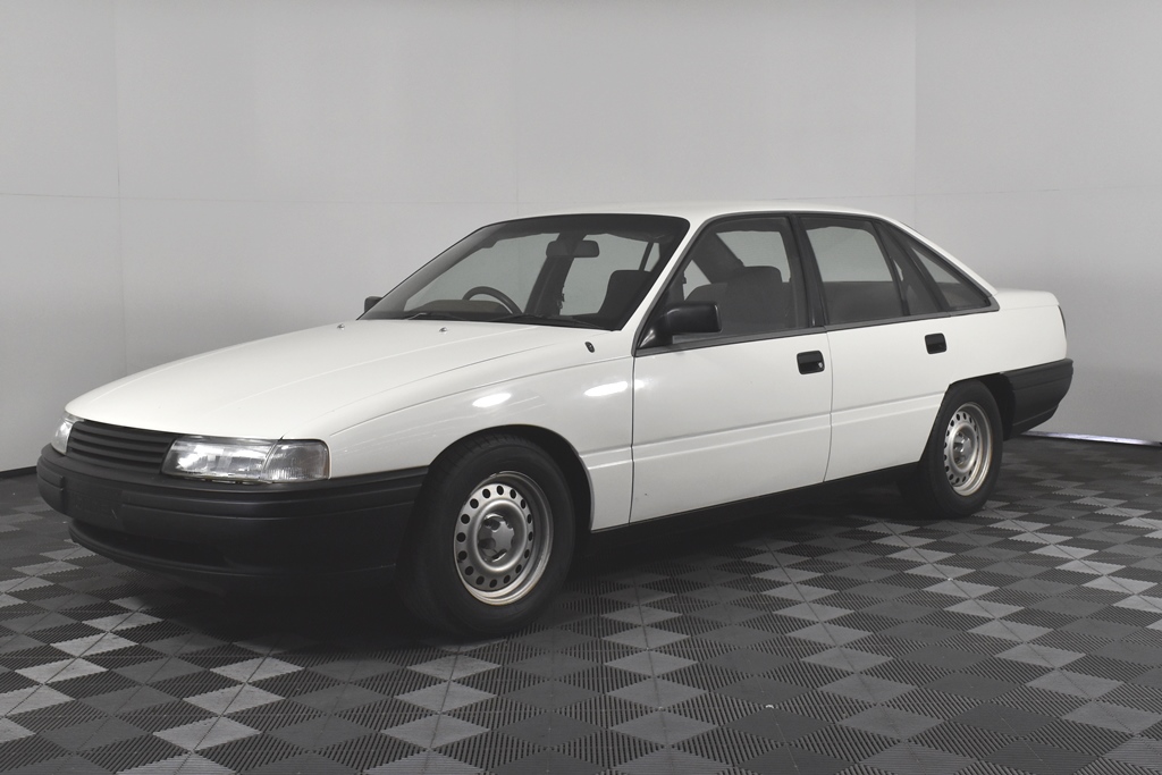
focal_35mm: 44
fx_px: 1404
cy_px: 388
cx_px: 581
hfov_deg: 45.0
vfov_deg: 30.9
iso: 1600
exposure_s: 1/400
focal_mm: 29
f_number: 10
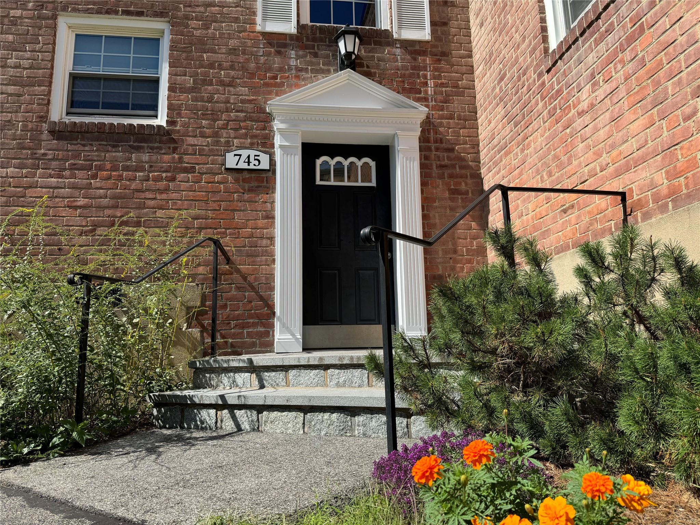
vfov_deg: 56.8
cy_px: 262
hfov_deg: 71.6
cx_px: 350
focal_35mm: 24
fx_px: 485
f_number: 1.78
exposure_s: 1/2833
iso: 80
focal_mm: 6.76
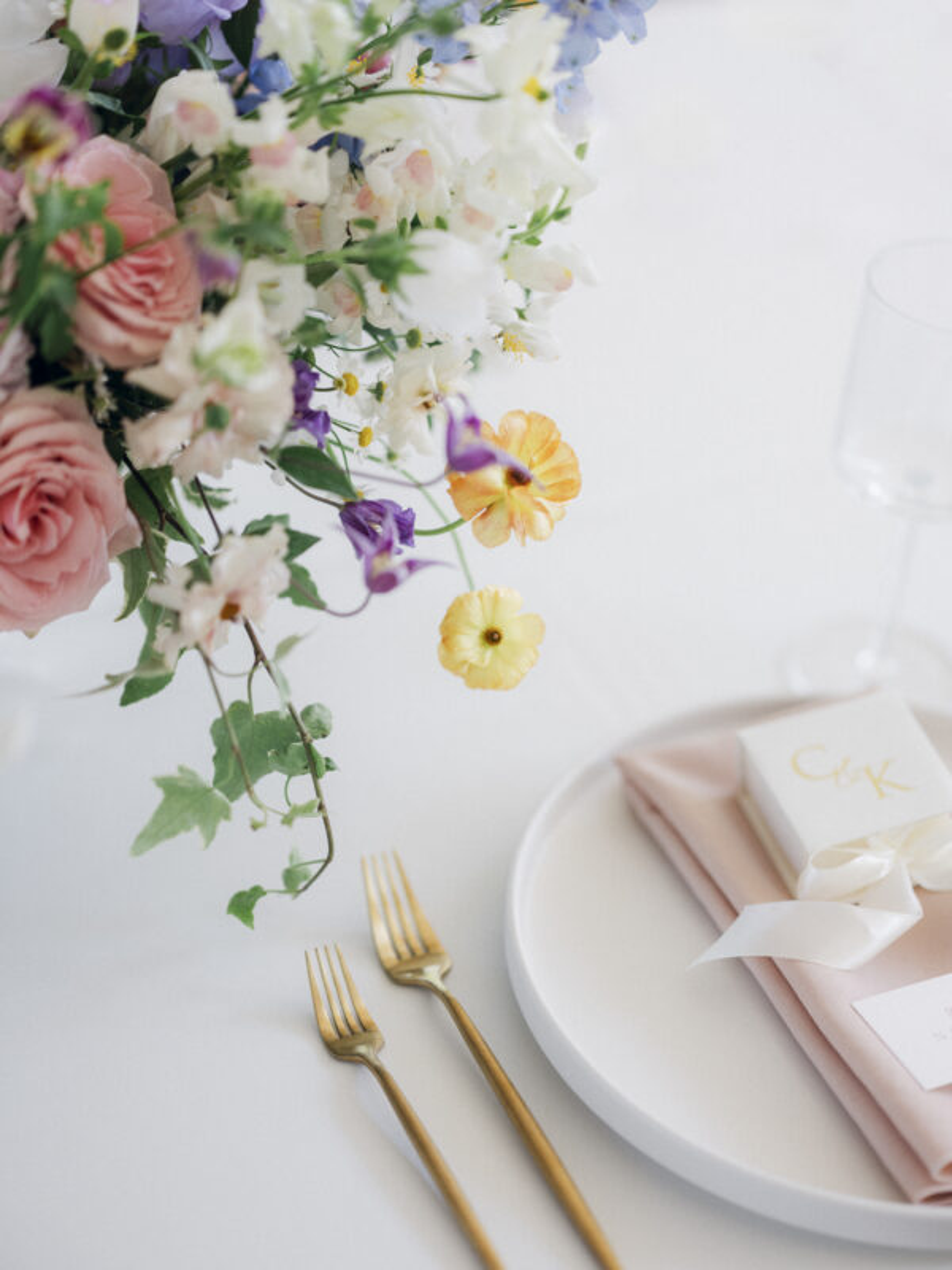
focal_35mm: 63
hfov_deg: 23.3
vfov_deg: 30.7
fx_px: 2310
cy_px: 635
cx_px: 476
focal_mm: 80
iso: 160
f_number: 1.7
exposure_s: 1/55
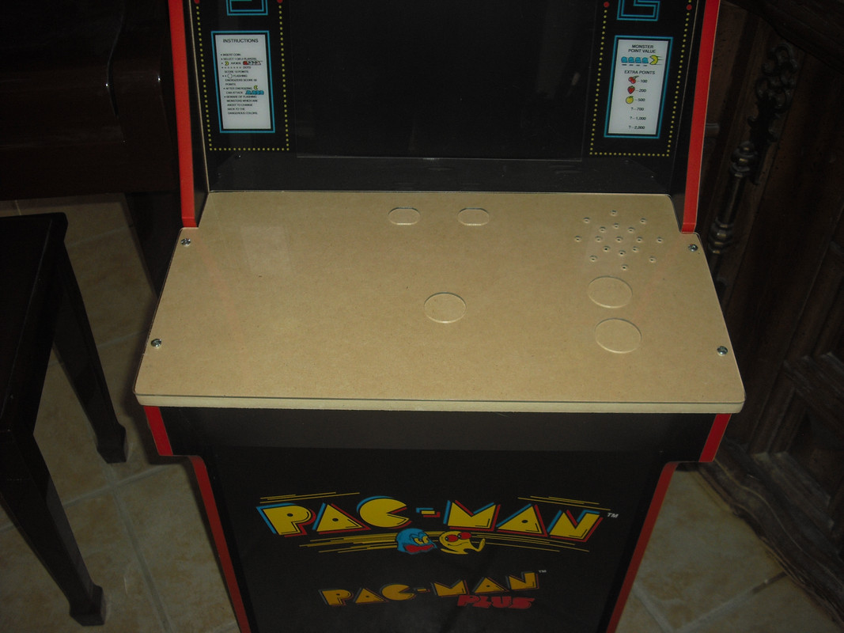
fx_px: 926
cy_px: 316
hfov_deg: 49.0
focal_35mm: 38
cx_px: 422
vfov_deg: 37.7
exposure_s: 1/60
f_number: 2.8
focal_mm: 6.2
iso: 100
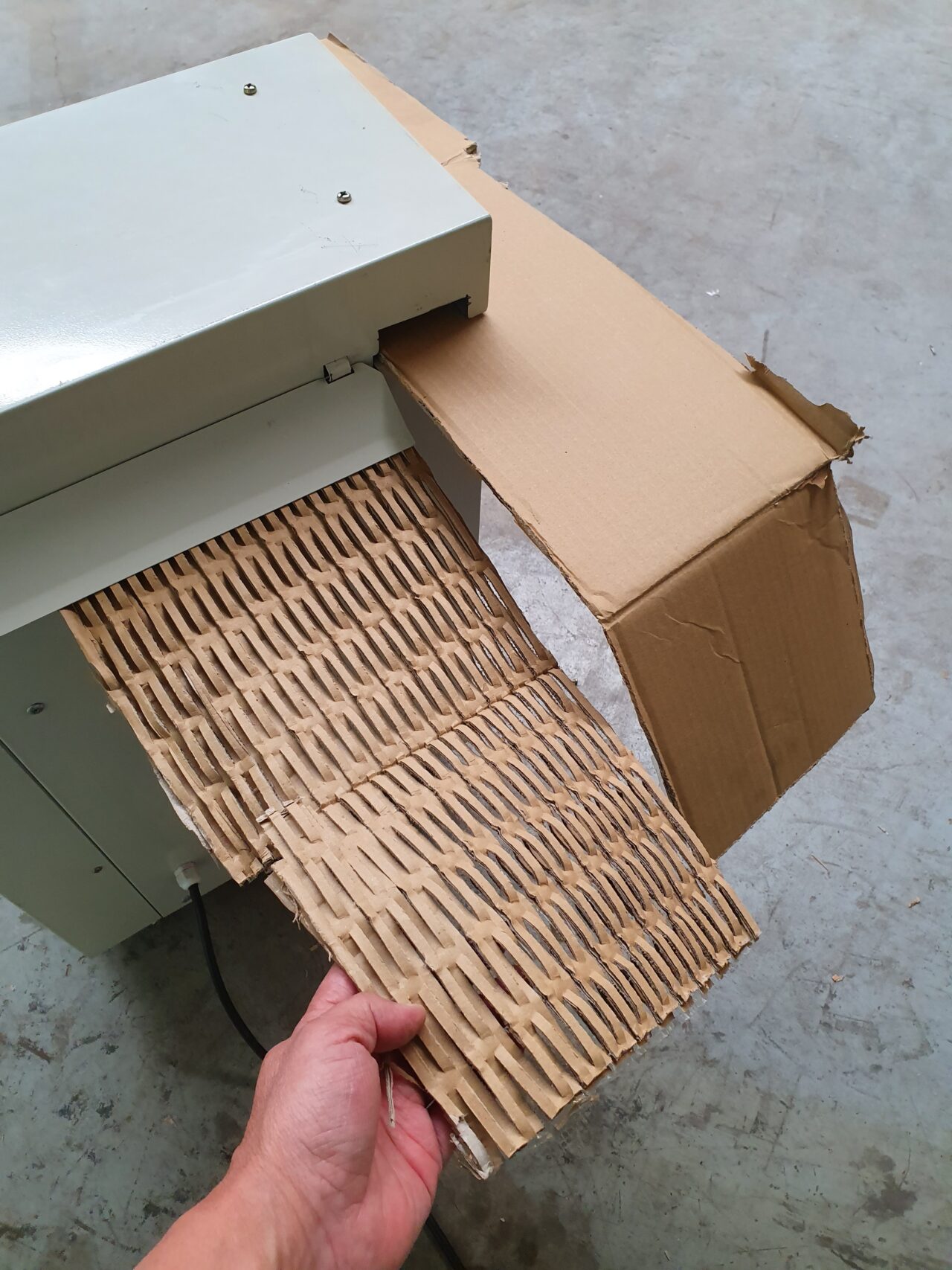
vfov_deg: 67.3
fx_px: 954
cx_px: 476
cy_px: 635
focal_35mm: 26
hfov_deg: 53.1
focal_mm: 4.32
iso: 200
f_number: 2.4
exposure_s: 1/50
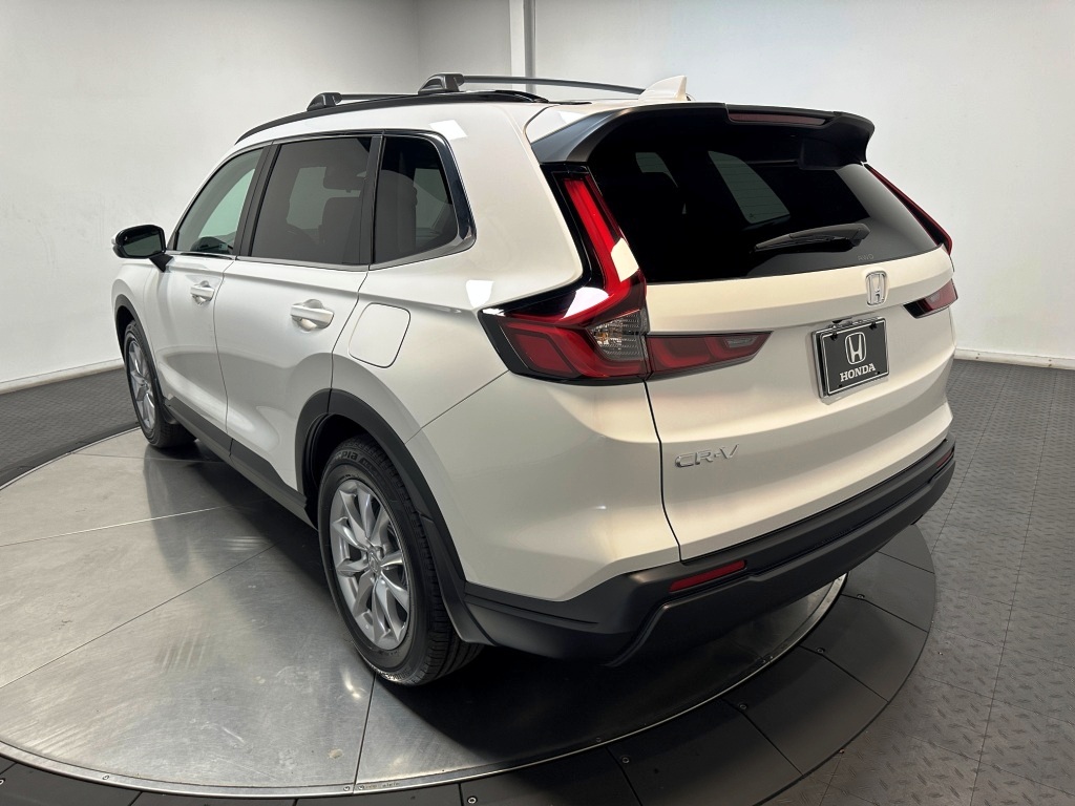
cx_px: 538
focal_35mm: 24
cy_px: 403
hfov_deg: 71.6
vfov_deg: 56.8
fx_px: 745
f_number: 1.78
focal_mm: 6.86
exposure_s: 1/60
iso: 200
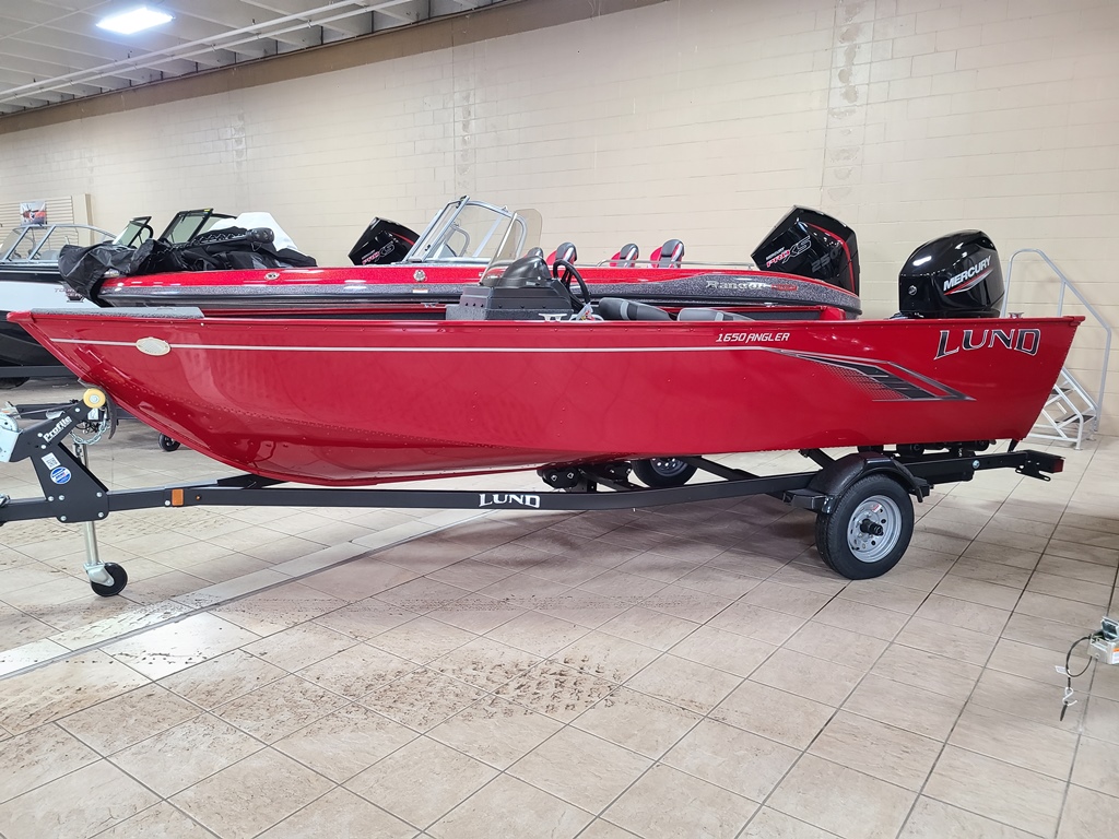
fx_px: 840
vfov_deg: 53.1
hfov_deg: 67.3
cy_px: 420
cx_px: 560
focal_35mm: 26
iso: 320
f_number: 1.8
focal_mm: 5.4
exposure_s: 1/39
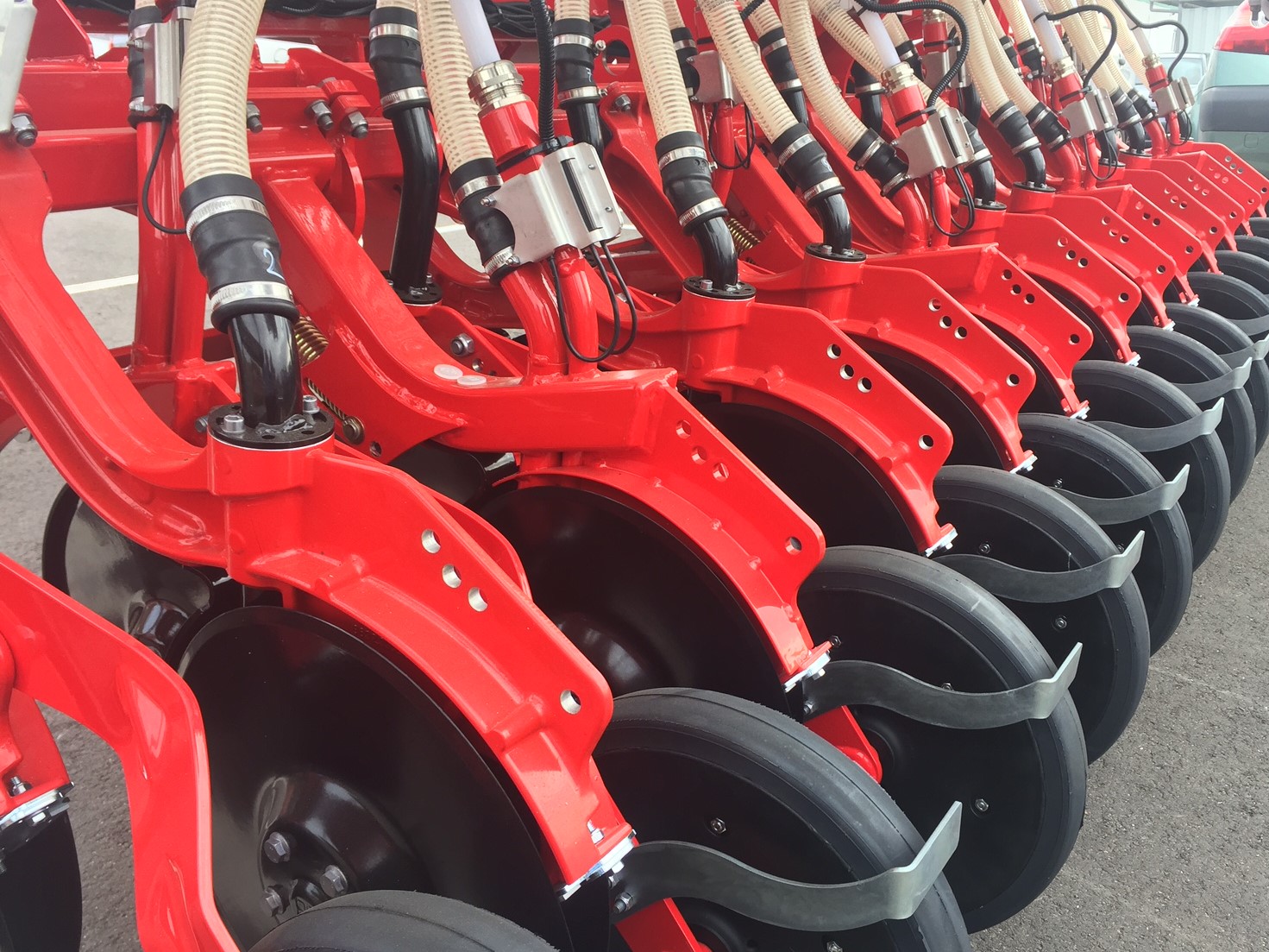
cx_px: 634
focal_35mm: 29
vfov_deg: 48.2
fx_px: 1063
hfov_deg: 61.7
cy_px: 476
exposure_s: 1/118
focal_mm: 4.15
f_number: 2.2
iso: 32
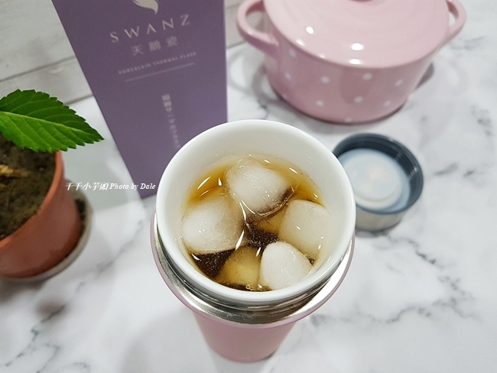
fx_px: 373
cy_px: 186
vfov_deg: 53.1
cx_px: 248
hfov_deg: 67.3
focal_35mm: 26
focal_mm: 4.3
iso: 125
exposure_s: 1/60
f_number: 1.7
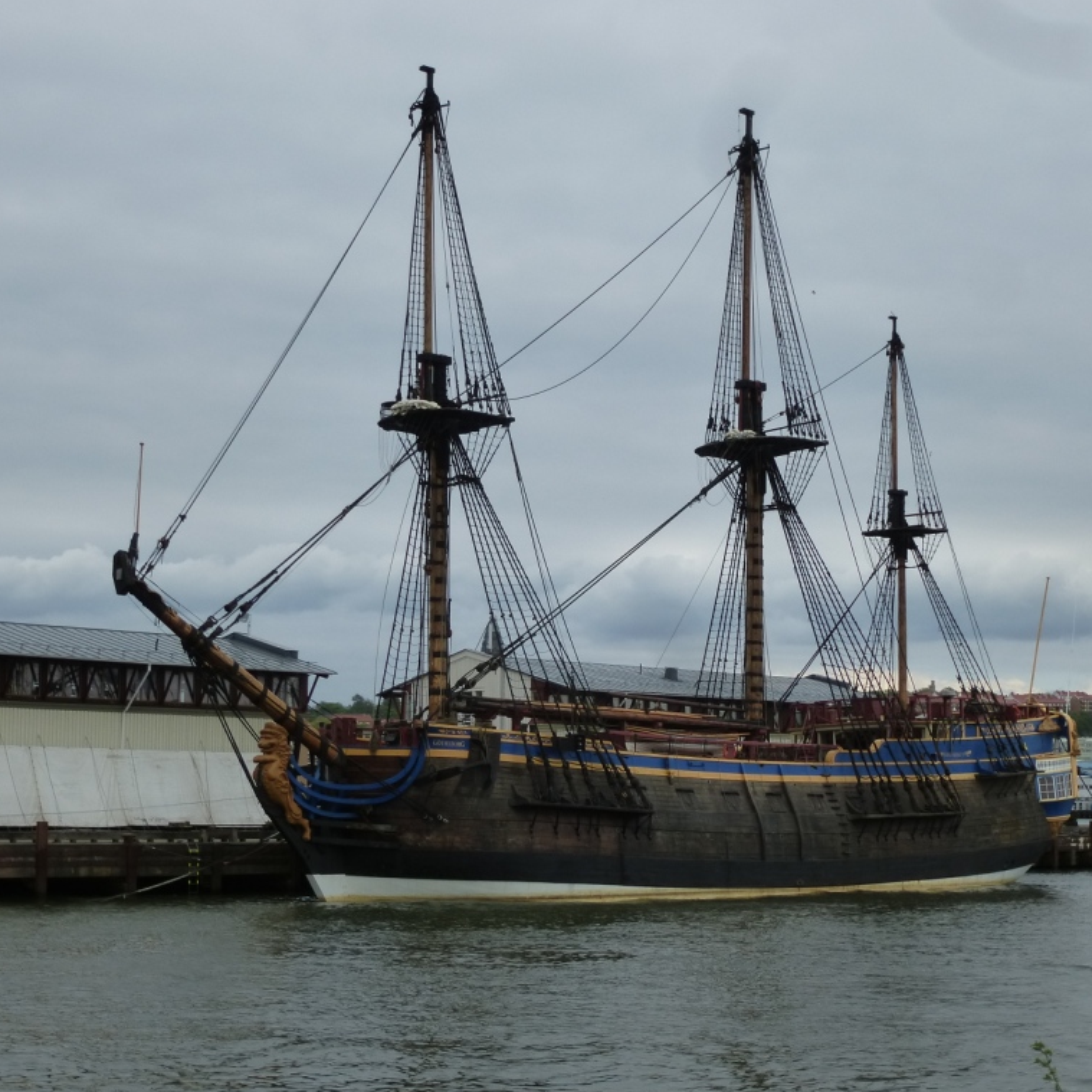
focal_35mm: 62
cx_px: 624
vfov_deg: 27.7
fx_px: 2213
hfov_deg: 27.7
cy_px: 548
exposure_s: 1/640
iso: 160
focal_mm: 9.4
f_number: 4.3
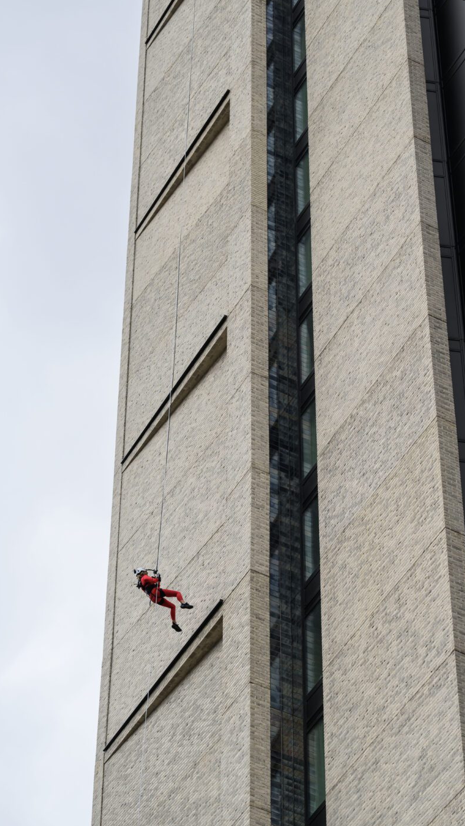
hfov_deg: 10.5
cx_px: 225
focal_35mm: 115
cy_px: 384
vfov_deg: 18.6
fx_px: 2521
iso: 400
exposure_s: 1/1000
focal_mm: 100
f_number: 6.3
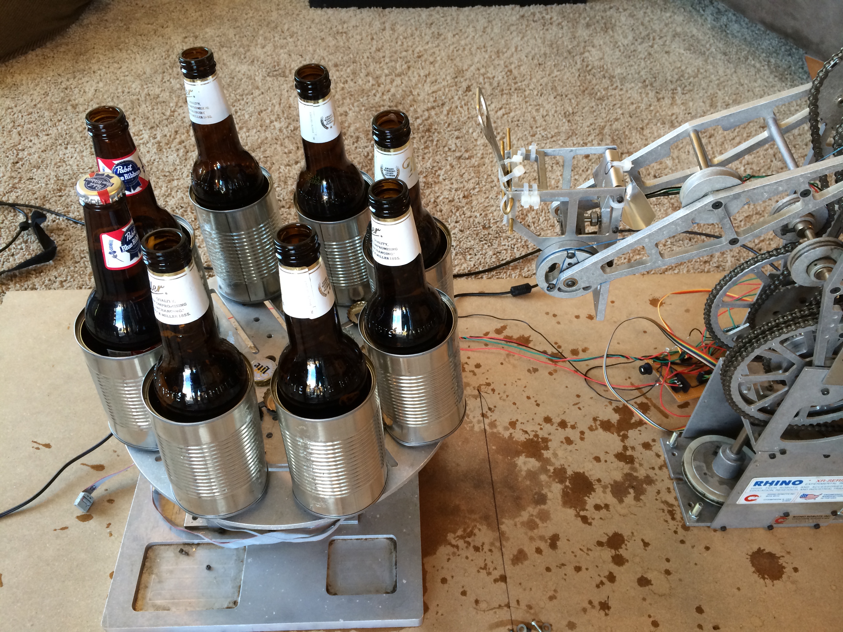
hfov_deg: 60.0
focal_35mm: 30
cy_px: 316
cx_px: 422
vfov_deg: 46.8
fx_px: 731
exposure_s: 1/30
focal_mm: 4.12
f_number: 2.2
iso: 100
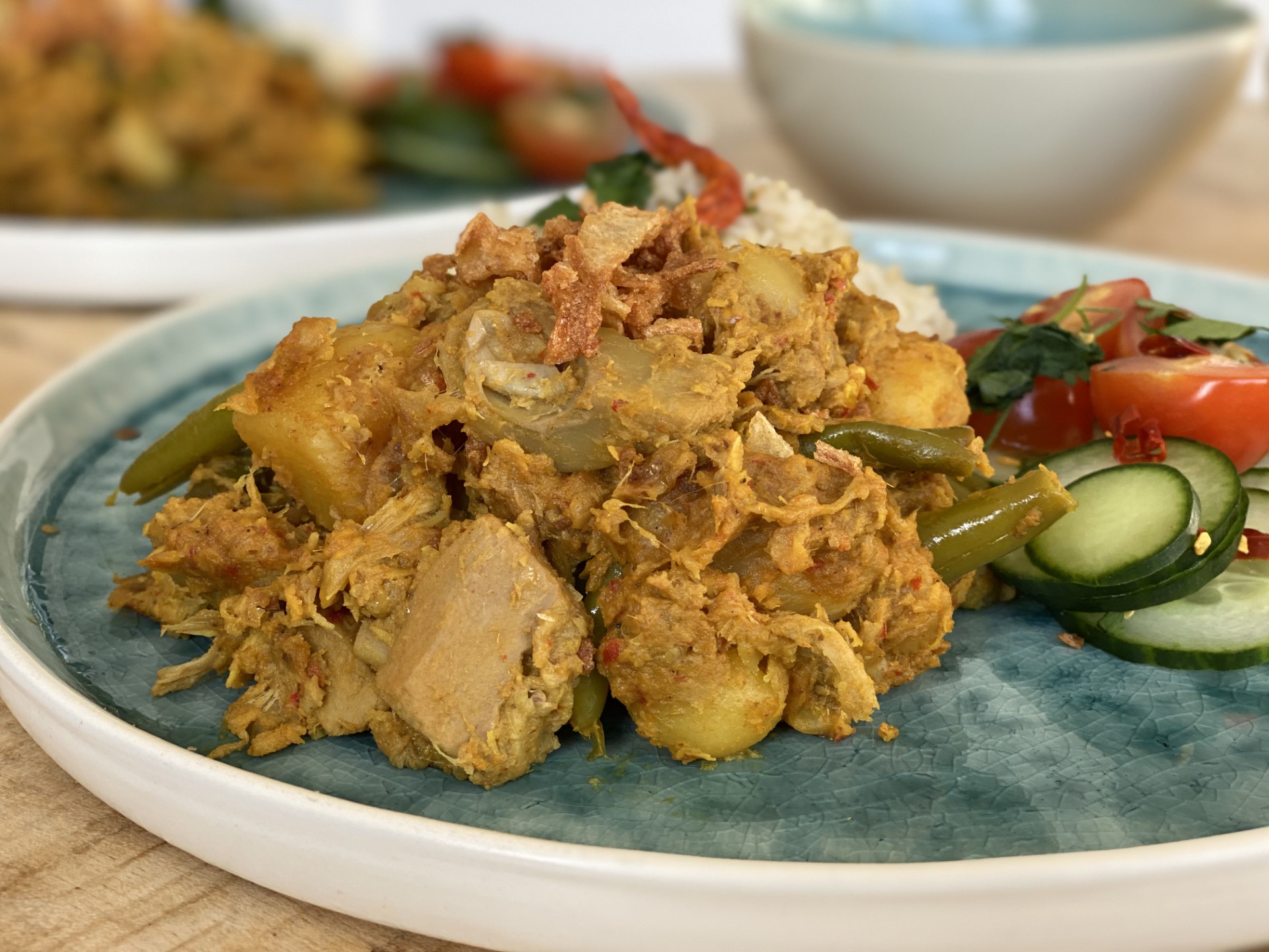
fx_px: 1906
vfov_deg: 28.0
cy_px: 476
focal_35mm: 52
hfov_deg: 36.8
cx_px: 634
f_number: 2
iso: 64
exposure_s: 1/122
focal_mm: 6
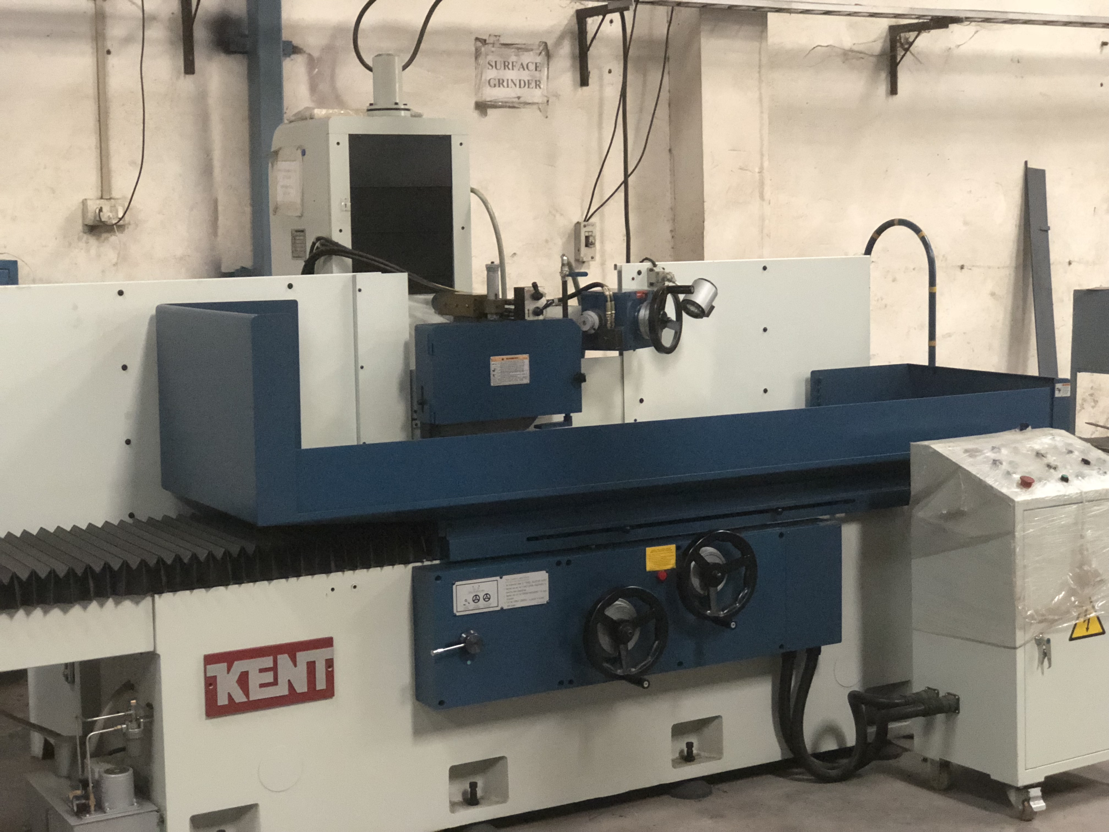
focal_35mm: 57
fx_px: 1826
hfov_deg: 33.8
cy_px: 416
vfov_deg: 25.7
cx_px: 554
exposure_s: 1/50
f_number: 2.8
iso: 1250
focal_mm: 6.6
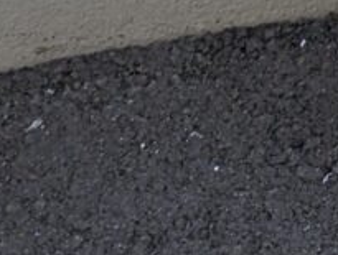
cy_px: -670
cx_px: 1176
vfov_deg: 4.0
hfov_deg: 5.1
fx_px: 3516
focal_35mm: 359
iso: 88
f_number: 1.85
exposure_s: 1/238
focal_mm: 6.81
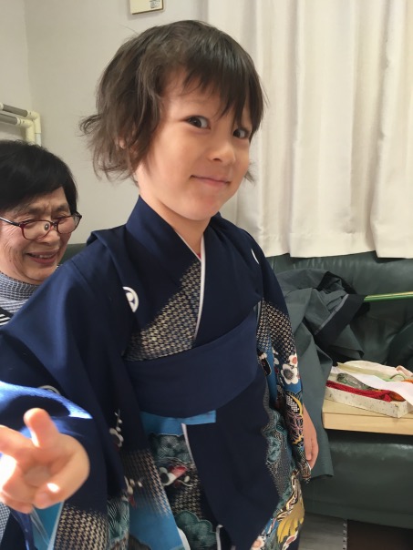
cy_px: 275
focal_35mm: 29
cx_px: 206
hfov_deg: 48.2
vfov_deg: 61.7
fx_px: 461
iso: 50
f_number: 2.2
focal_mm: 4.15
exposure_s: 1/30
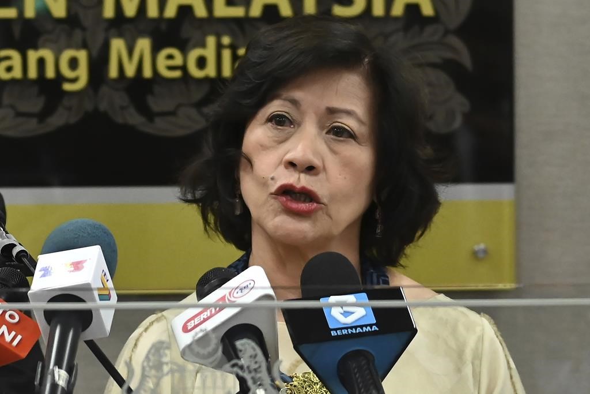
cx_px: 295
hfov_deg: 28.8
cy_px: 197
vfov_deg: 19.5
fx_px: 1147
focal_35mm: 70
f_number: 4
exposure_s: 1/160
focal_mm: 70
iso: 4000
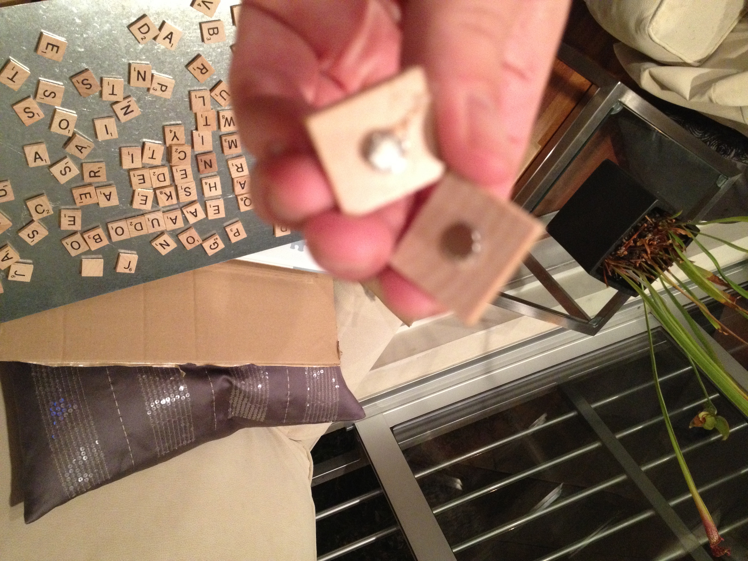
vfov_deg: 40.7
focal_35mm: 35
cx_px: 374
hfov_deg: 52.6
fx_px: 756
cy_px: 280
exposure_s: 1/15
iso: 400
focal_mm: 4.28
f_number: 2.4
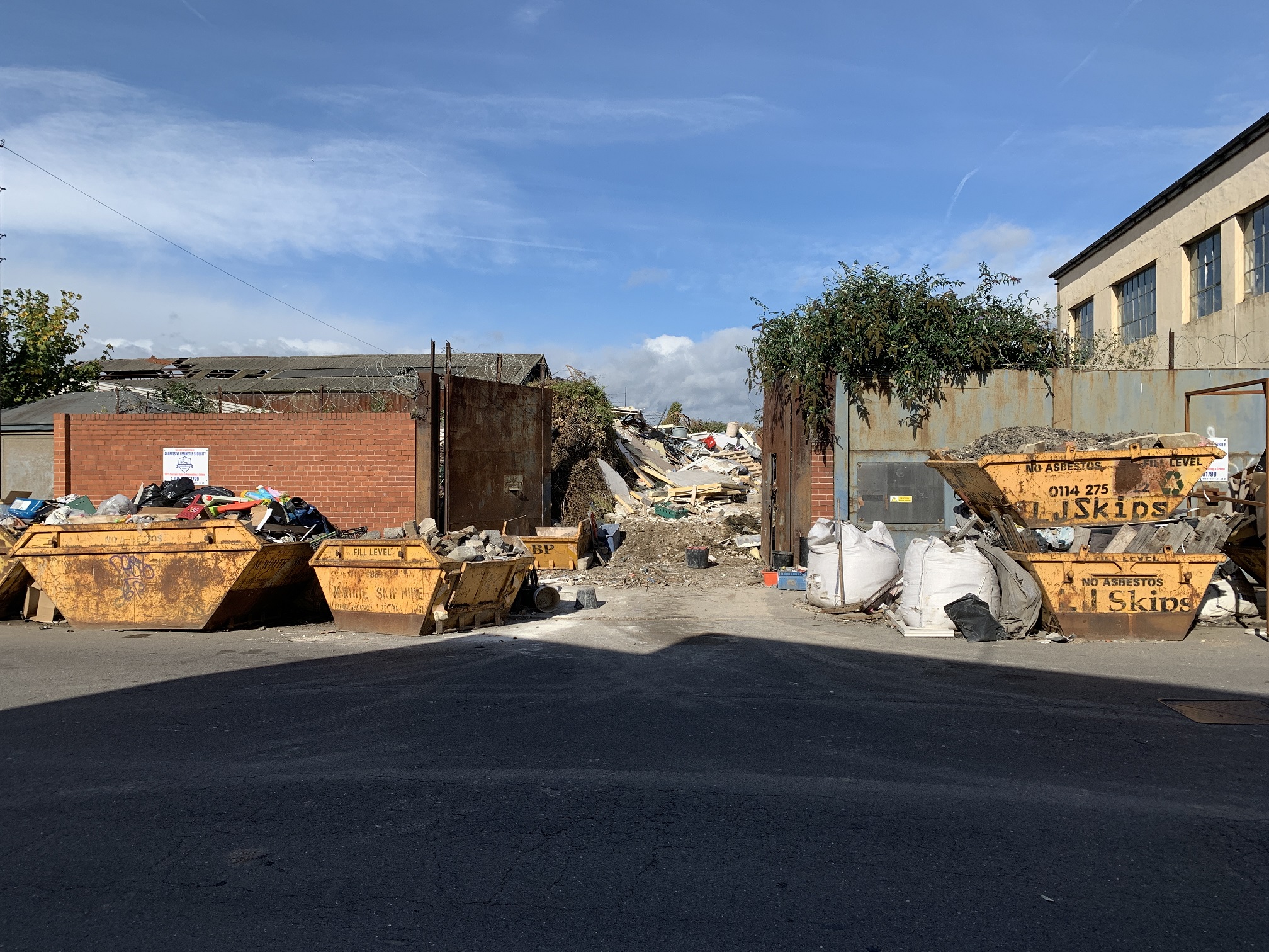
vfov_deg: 53.1
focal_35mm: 26
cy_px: 476
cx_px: 634
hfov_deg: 67.3
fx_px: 953
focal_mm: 4.25
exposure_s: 1/2915
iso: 25
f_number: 1.8
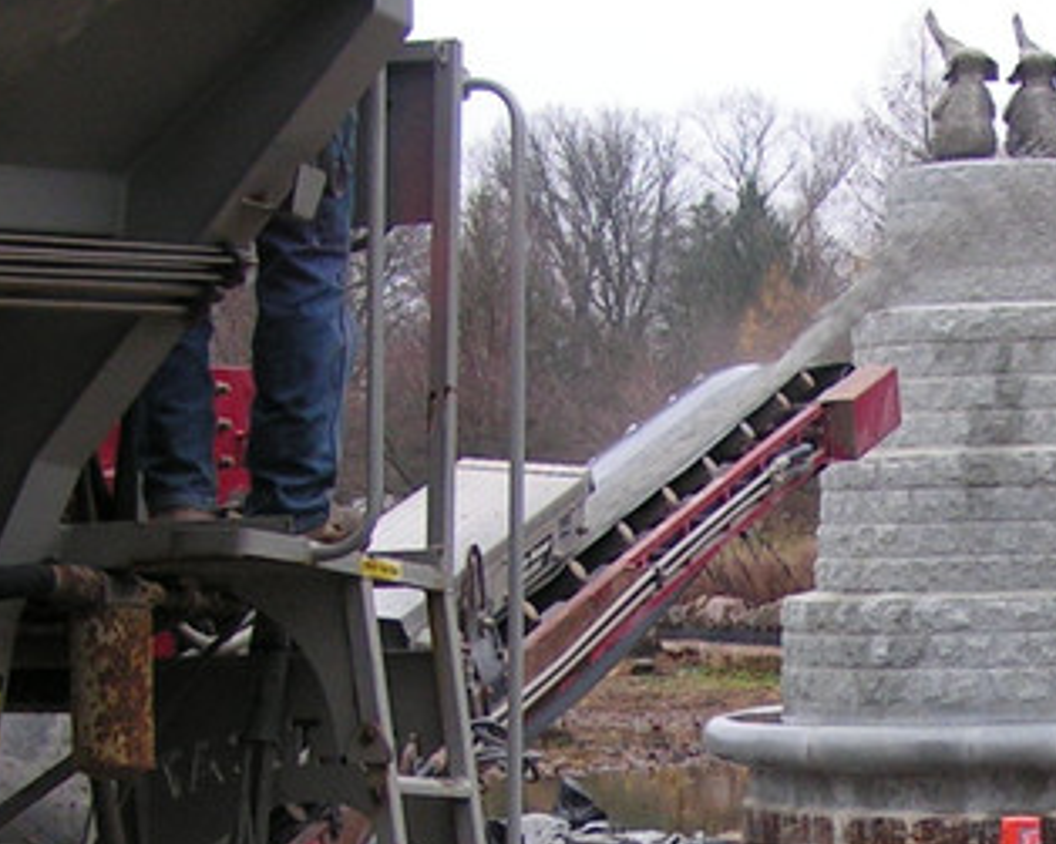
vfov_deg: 12.1
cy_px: 888
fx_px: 3937
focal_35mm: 126
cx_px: 1068
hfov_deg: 15.0
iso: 50
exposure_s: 1/125
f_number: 2.8
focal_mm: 6.3
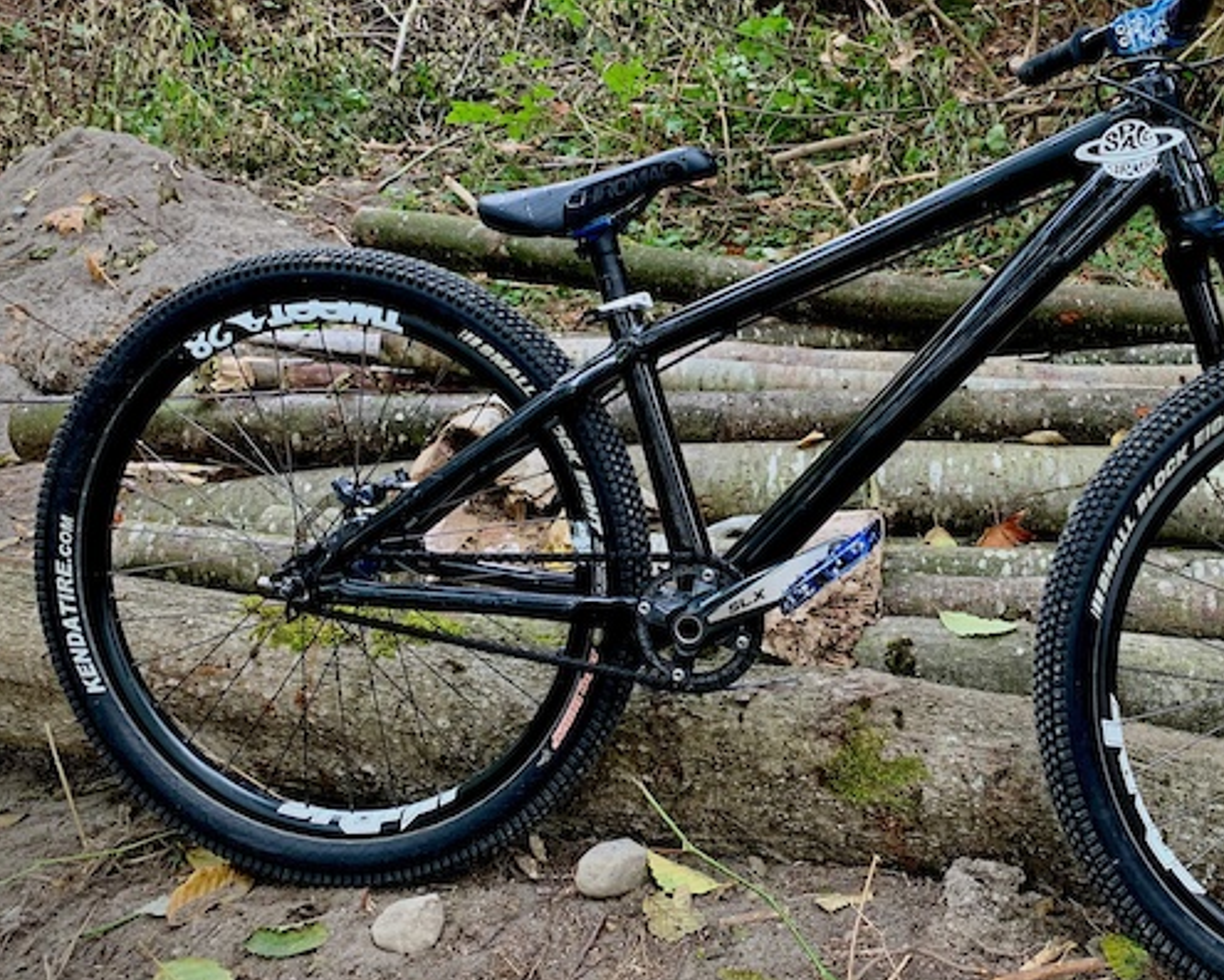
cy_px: 393
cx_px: 875
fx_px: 1485
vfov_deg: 36.4
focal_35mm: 41
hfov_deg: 43.7
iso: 100
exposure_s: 1/82
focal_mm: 4.25
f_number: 1.8
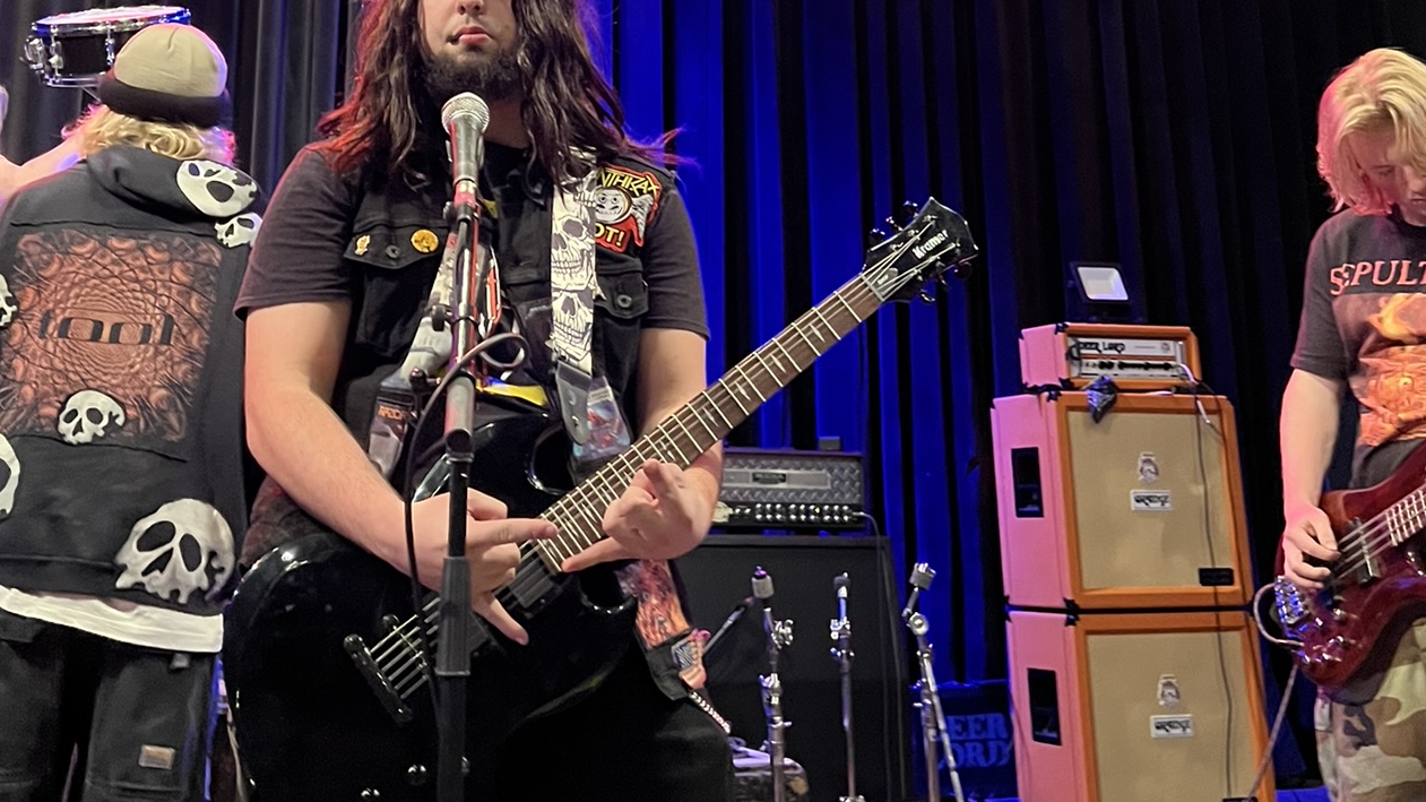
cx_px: 612
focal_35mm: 46
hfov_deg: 44.5
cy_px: 36
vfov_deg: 25.0
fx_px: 1739
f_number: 1.5
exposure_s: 1/30
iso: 500
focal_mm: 5.7
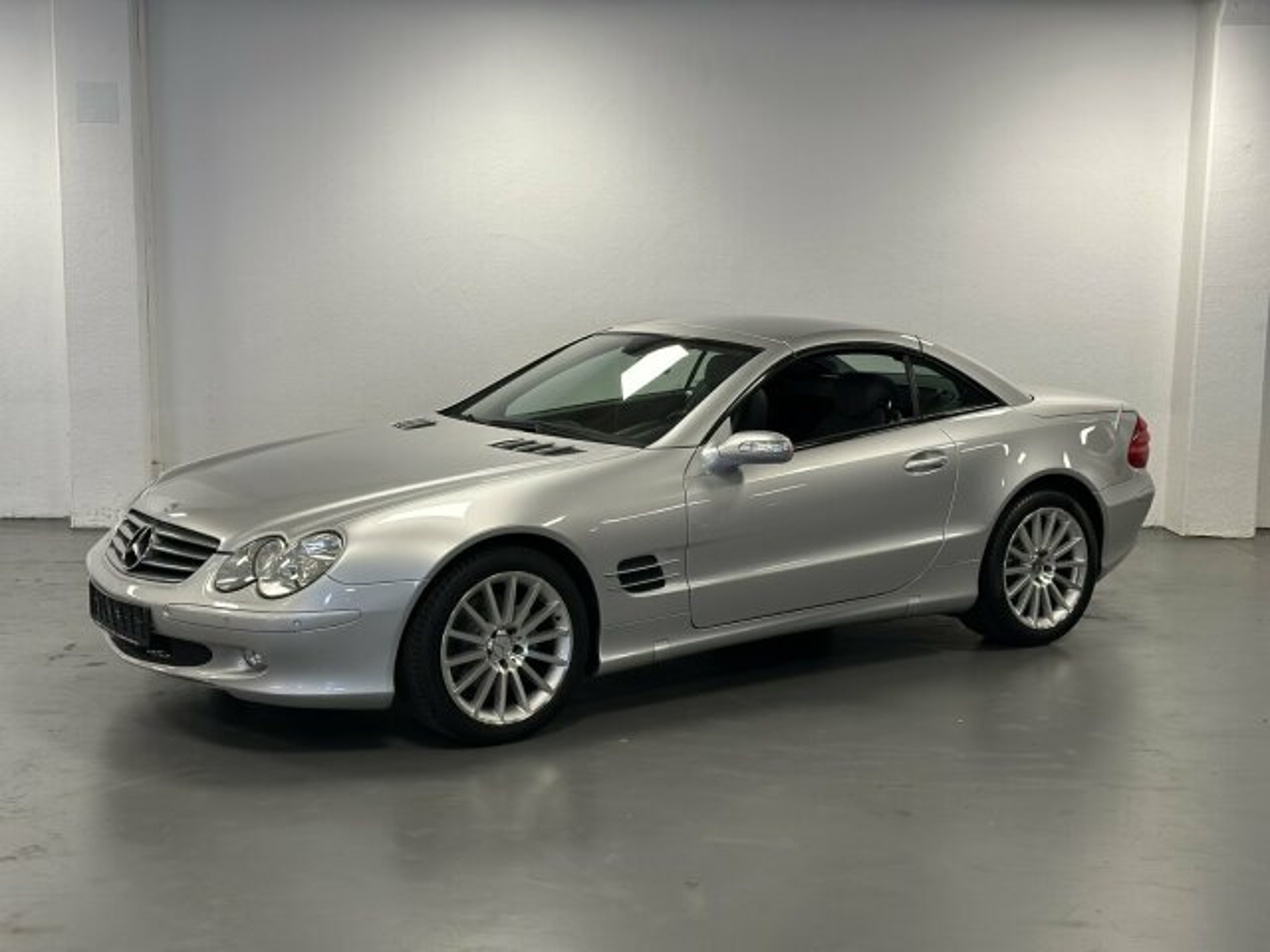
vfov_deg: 30.3
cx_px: 635
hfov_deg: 39.7
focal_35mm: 48
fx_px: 1761
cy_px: 476
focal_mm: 6.86
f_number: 1.78
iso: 125
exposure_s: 1/101
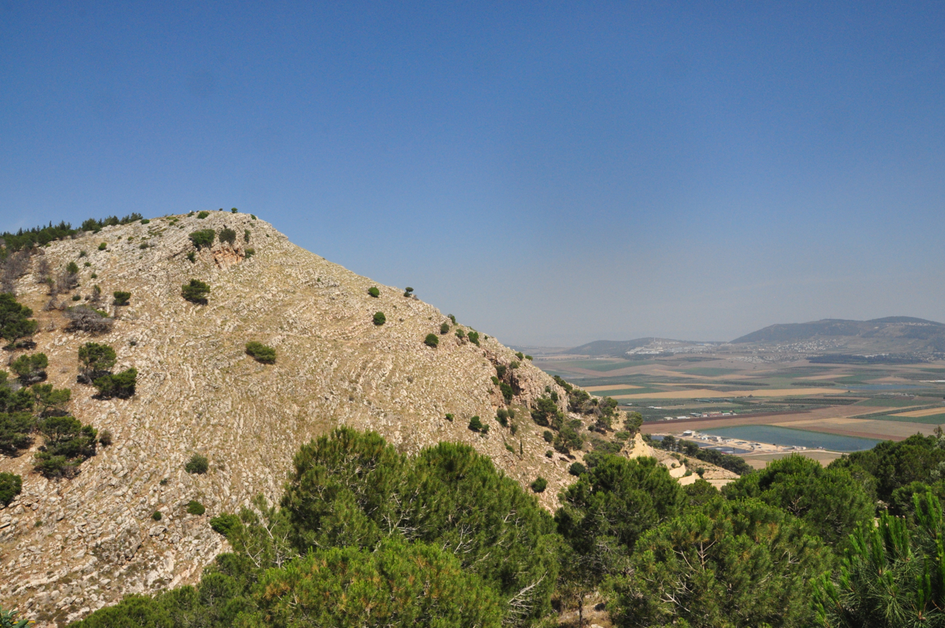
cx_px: 472
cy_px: 314
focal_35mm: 27
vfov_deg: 47.8
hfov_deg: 67.4
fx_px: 708
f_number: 13
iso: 1000
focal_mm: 18
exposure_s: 1/1000
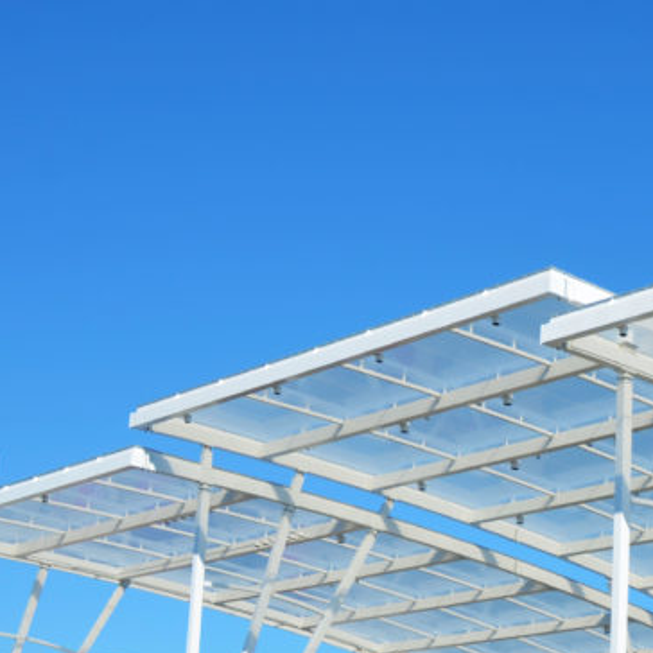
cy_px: 551
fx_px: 1835
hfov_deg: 19.0
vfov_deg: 19.9
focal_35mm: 86
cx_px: 786
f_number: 8
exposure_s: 1/250
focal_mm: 24
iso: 100
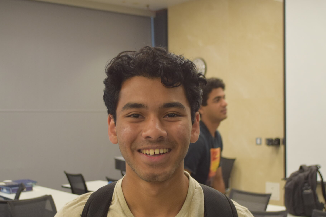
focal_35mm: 55
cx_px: 149
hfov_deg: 36.2
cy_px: 133
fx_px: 498
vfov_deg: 24.6
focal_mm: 26
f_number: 4.2
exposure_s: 1/30
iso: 500
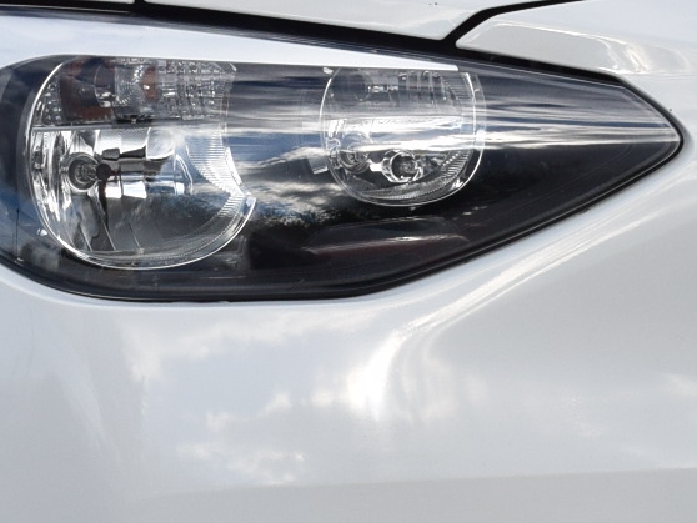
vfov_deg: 4.6
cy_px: 221
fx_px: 6547
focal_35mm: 325
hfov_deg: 6.1
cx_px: 82
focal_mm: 42
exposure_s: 1/400
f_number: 11
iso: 400
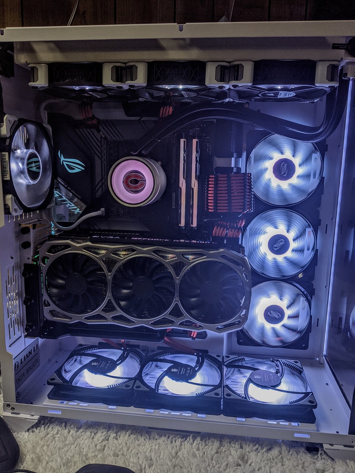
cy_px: 236
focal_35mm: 27
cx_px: 178
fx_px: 369
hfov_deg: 51.4
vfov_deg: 65.3
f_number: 1.8
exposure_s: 1/120
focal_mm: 4.44
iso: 63
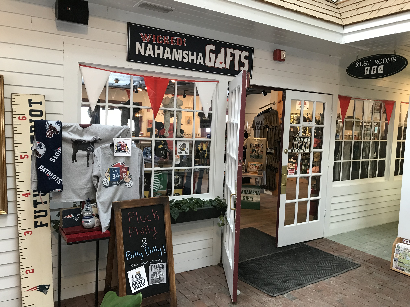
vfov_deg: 49.7
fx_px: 332
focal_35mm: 28
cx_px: 205
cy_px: 154
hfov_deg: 63.4
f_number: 1.8
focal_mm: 3.99
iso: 40
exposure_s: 1/17
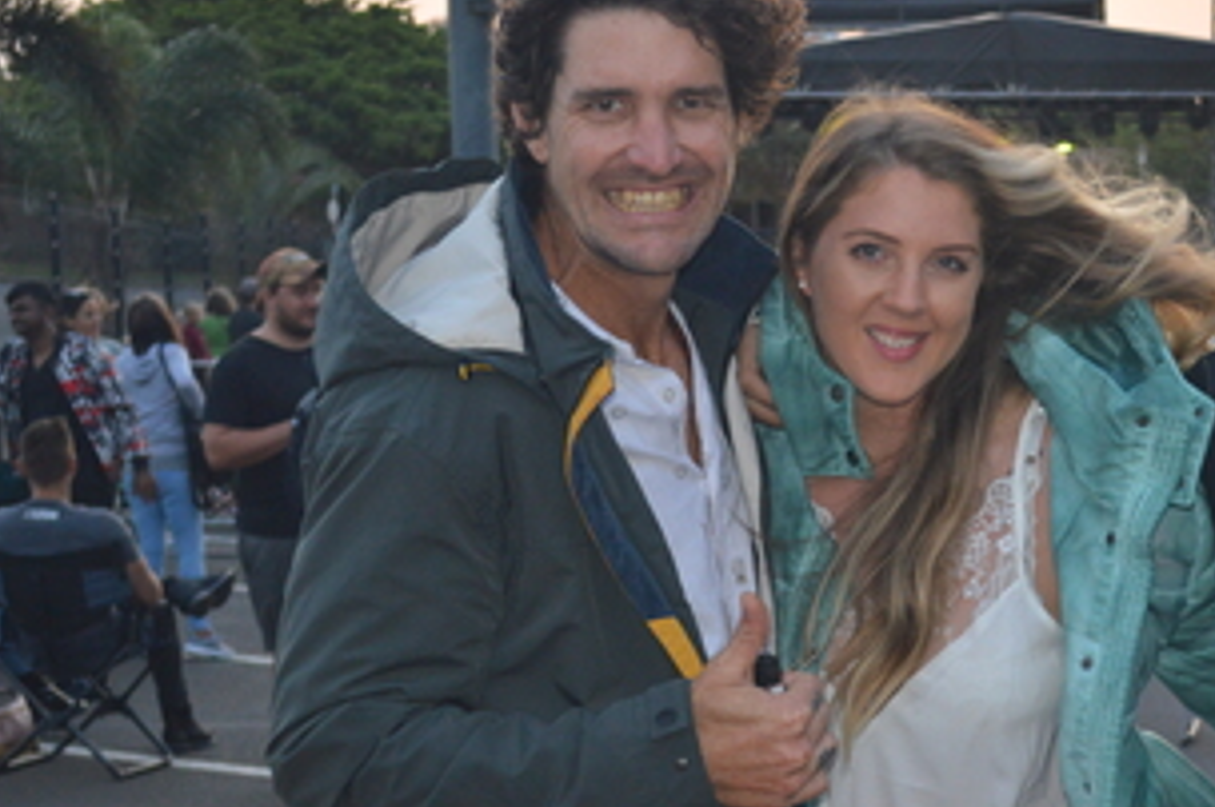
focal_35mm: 89
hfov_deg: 22.4
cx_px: 1047
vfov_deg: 15.3
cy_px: 519
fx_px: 3000
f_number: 4.5
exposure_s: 1/60
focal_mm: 30
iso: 560
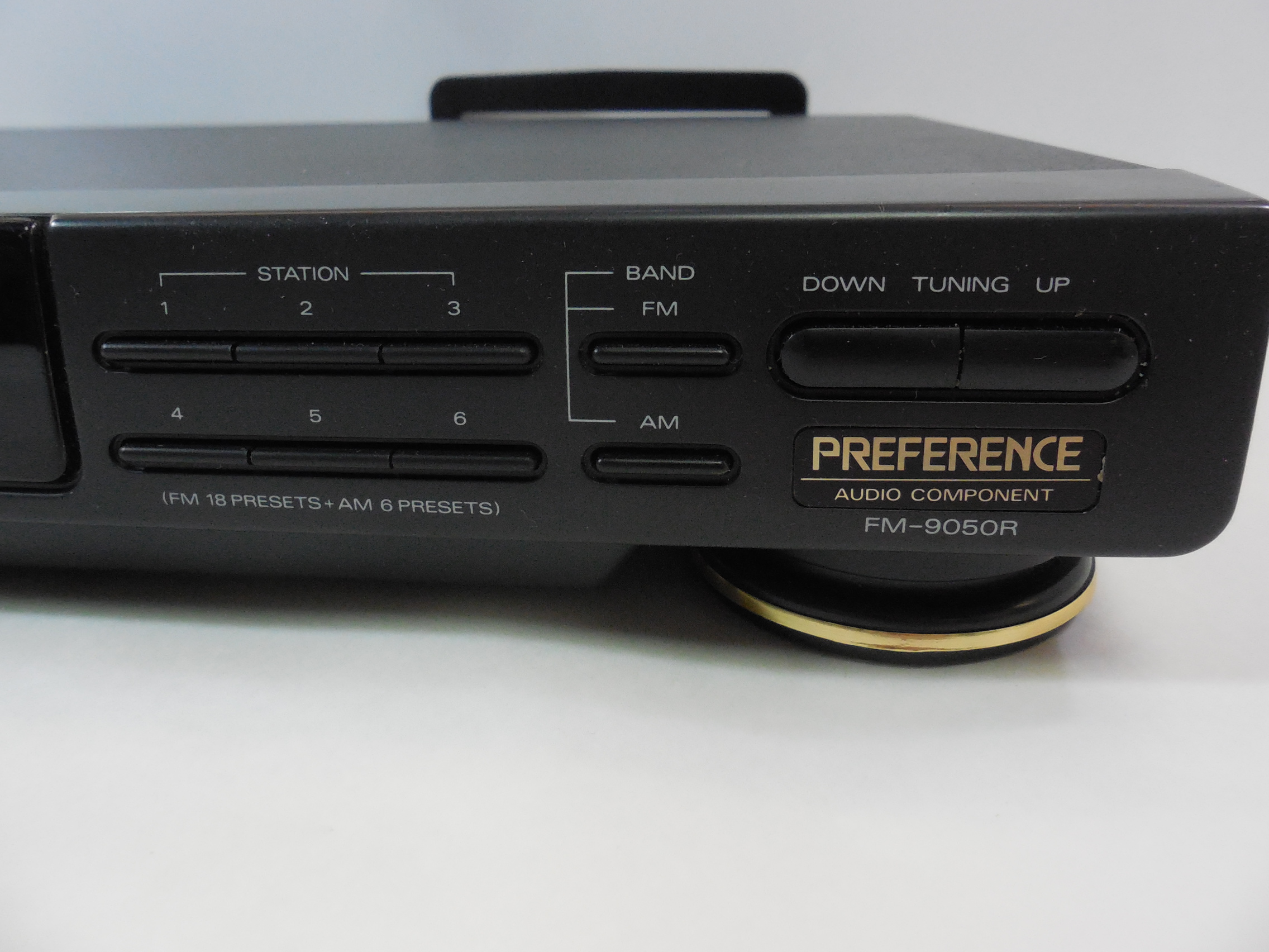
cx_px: 634
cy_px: 476
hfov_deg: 67.3
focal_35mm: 26
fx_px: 953
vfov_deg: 53.1
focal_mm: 4.6
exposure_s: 1/200
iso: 800
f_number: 3.5
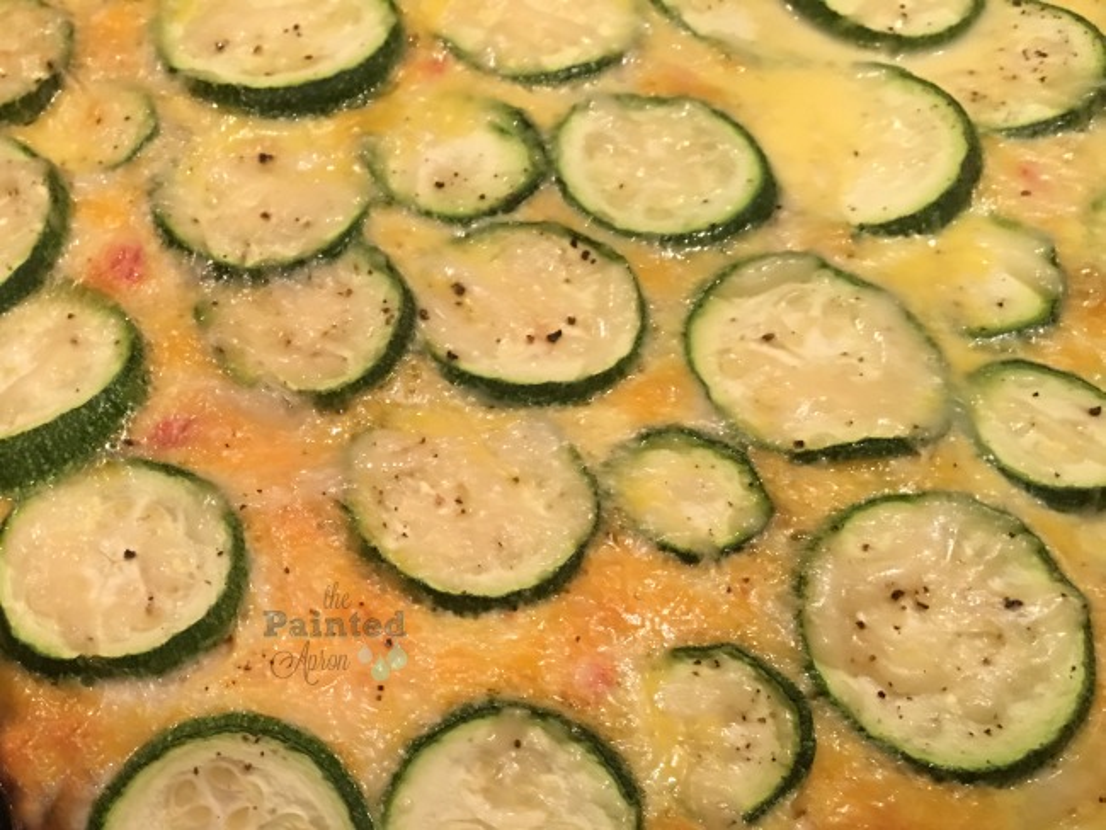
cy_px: 415
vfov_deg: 48.3
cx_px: 553
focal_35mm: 29
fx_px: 927
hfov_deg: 61.6
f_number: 2.2
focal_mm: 4.15
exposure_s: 1/4
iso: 64
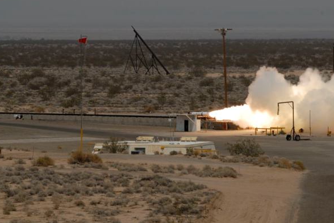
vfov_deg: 3.5
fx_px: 3639
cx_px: 203
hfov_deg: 5.3
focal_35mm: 392
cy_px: 120
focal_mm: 200
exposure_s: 1/500
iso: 100
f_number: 10
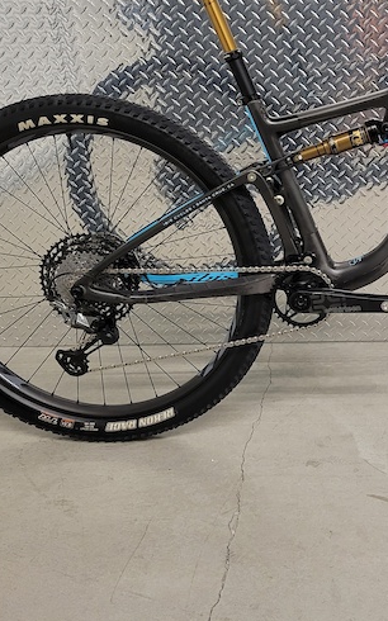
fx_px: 762
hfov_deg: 27.2
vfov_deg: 44.1
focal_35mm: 45
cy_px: 247
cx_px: 373
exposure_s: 1/120
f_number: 1.8
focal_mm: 5.4
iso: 320
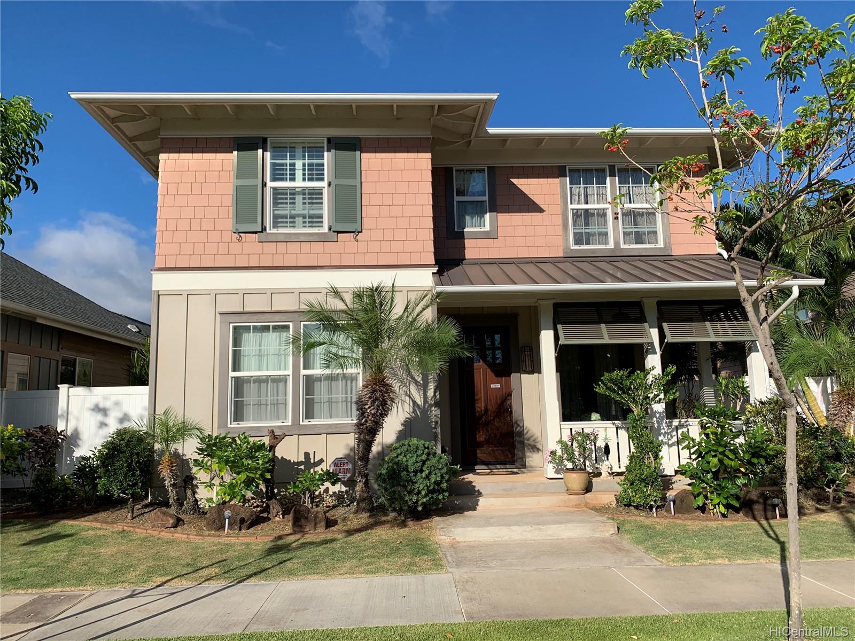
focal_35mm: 26
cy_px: 320
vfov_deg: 53.1
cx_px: 428
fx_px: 642
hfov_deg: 67.3
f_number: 1.8
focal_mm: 4.25
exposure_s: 1/3086
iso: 25
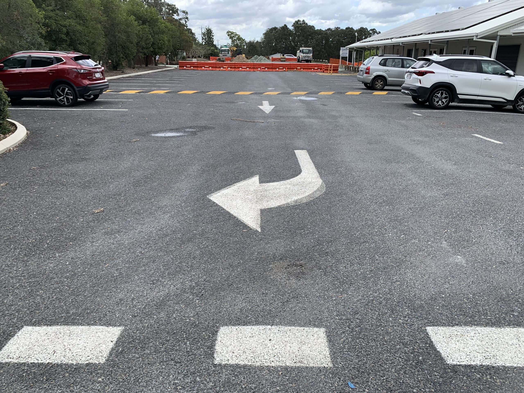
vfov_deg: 53.1
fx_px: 394
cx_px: 262
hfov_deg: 67.3
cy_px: 196
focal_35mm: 26
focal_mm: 4.25
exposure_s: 1/1176
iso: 25
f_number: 1.8
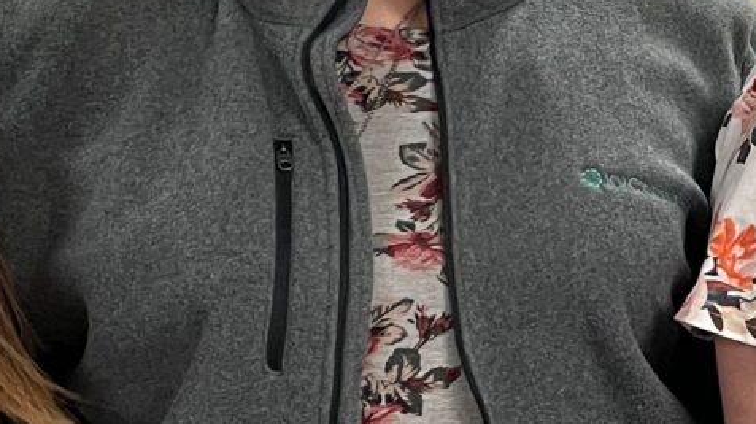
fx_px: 2444
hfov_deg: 17.3
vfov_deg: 9.9
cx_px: 718
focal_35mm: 122
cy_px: 286
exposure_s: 1/60
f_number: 1.6
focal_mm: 4.2
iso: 160
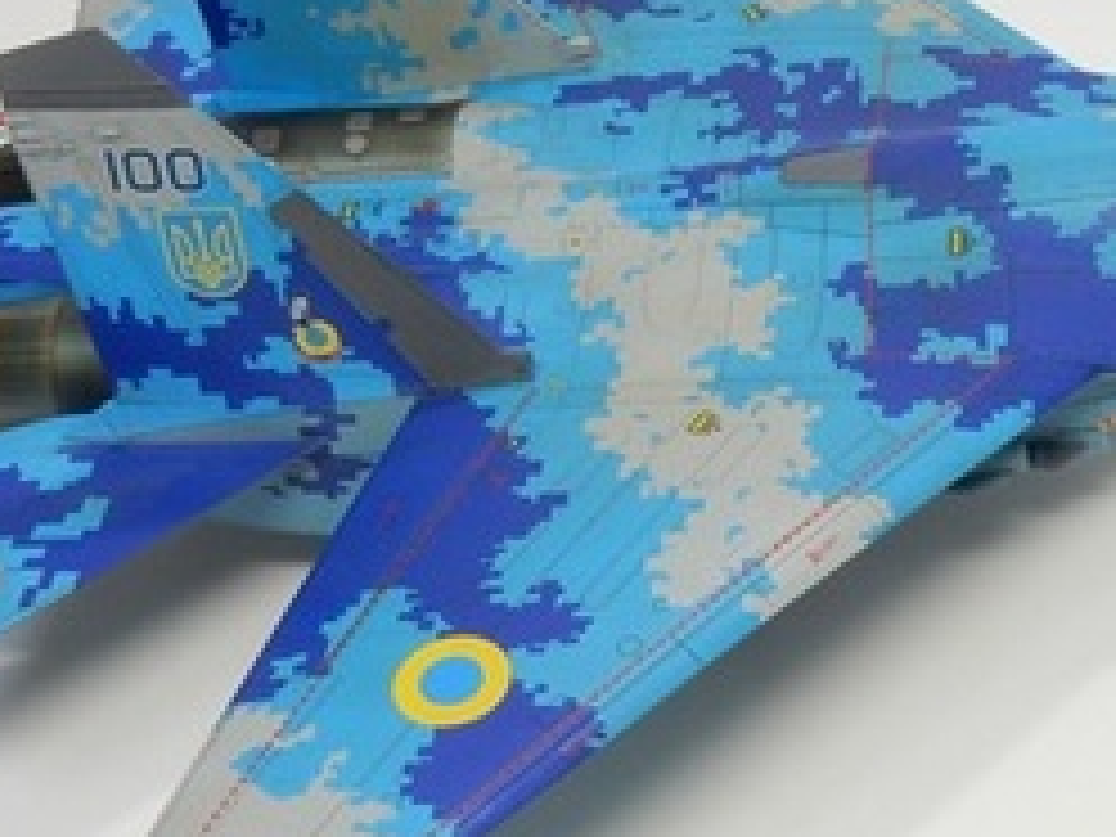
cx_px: 1017
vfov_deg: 15.9
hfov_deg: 20.6
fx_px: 2998
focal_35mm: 93
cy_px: 266
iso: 125
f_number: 7.1
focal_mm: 6.4
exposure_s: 1/13
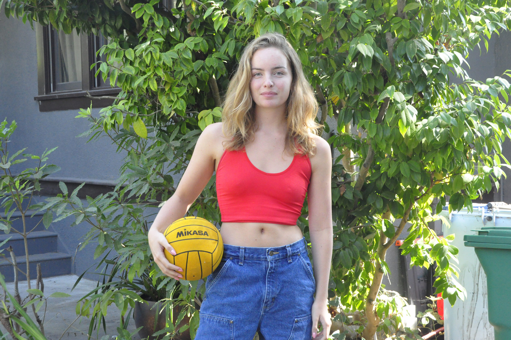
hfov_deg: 35.1
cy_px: 170
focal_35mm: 57
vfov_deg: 23.7
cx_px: 256
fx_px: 808
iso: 2500
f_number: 9
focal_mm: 38
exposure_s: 1/320
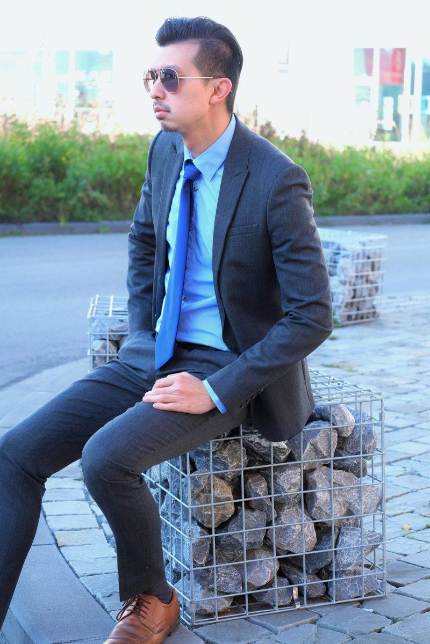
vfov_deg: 27.0
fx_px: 1344
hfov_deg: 18.2
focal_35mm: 75
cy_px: 322
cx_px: 215
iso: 200
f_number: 4.5
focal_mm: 50
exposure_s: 1/58
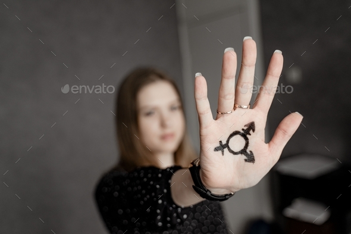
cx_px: 176
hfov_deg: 53.1
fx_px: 351
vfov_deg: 36.9
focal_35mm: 36
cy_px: 117
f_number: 2.8
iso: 640
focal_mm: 36
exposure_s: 1/160
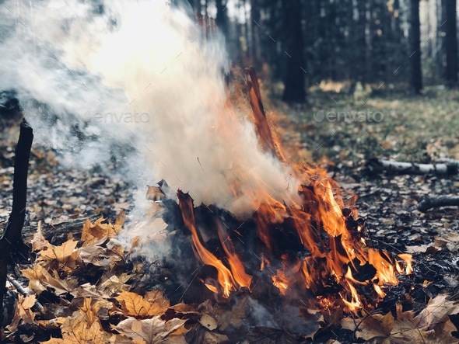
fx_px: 690
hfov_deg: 36.8
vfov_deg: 28.1
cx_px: 230
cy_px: 172
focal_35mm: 52
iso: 16
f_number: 2.4
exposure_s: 1/120
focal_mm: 6
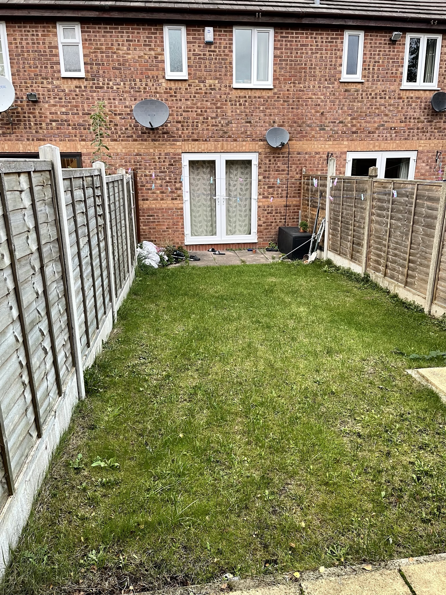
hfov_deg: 53.1
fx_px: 447
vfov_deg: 67.3
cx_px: 223
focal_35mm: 26
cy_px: 298
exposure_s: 1/84
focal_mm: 5.1
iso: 125
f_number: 1.6
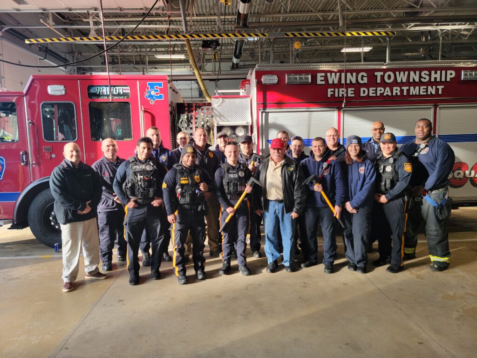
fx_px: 331
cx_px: 238
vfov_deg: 56.8
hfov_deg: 71.6
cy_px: 179
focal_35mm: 24
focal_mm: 6.7
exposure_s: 1/120
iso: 50
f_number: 1.8
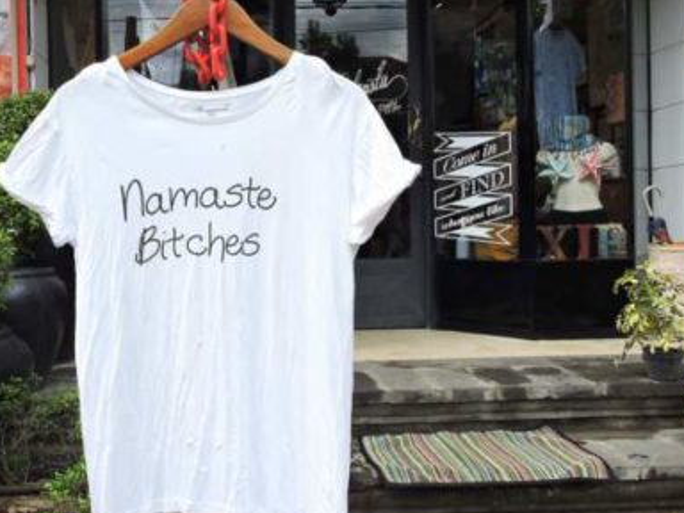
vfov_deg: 40.6
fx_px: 692
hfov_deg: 51.8
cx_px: 237
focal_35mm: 35
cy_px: 230
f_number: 4.2
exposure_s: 1/320
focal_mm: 4.3
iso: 100
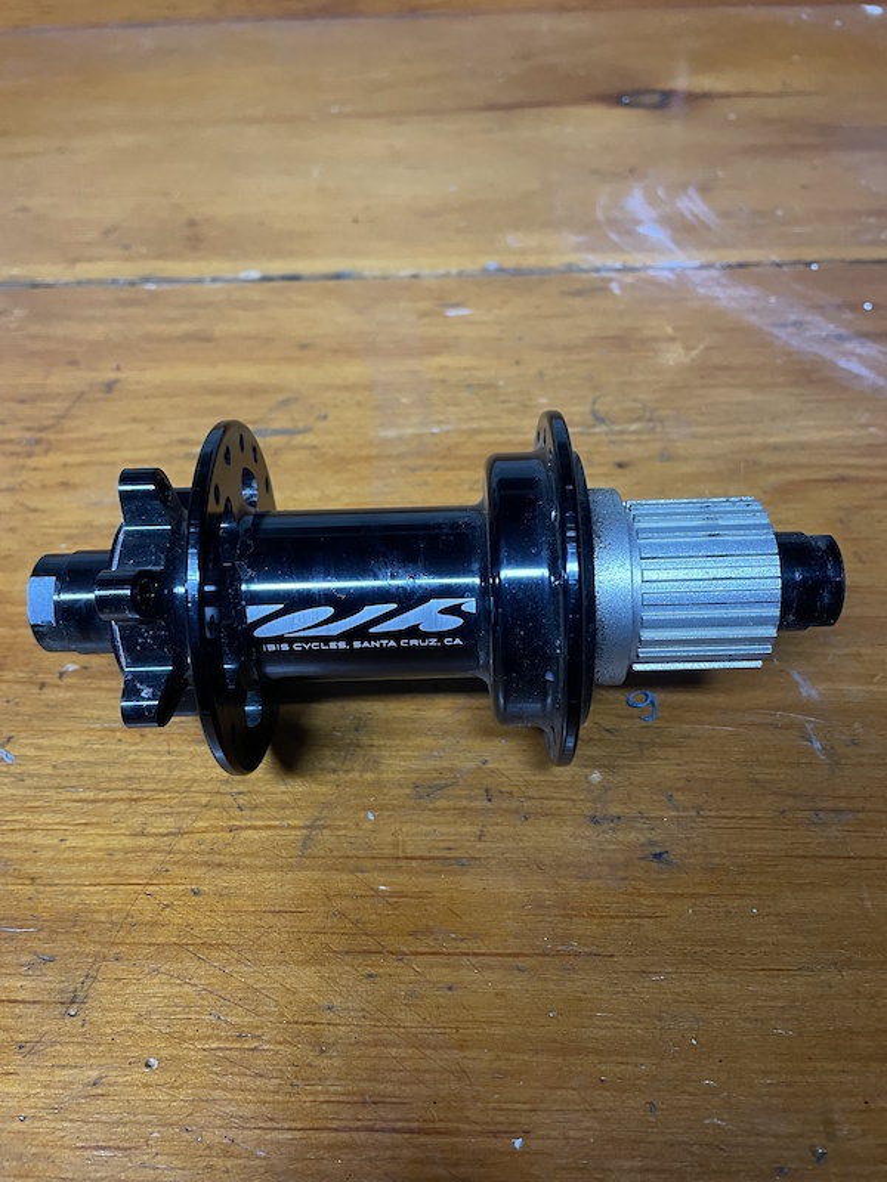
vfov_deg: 67.3
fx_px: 888
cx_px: 444
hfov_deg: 53.1
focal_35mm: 26
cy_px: 591
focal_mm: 4.2
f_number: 1.6
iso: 400
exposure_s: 1/60
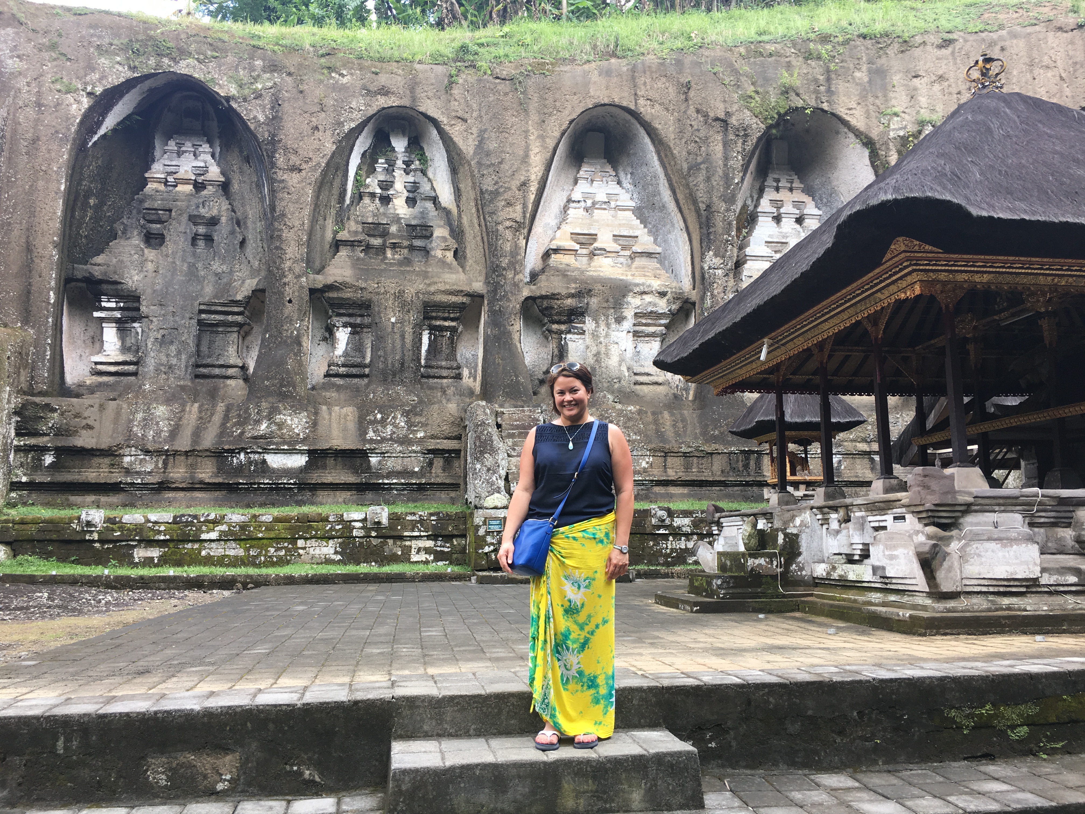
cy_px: 407
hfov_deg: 61.7
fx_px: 909
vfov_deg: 48.2
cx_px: 542
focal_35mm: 29
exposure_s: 1/129
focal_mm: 4.15
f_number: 2.2
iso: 25
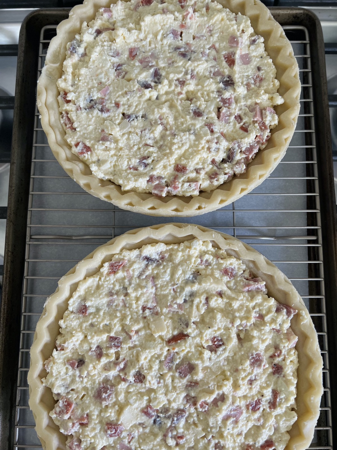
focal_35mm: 26
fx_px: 337
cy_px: 225
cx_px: 168
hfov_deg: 53.1
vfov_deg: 67.3
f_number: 1.5
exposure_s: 1/60
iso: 160
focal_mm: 5.7
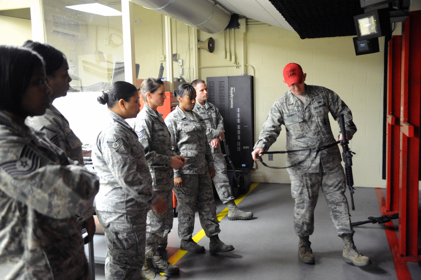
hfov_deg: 50.7
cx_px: 210
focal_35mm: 38
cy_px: 140
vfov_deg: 35.0
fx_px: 444
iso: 6400
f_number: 4.5
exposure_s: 1/80
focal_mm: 38
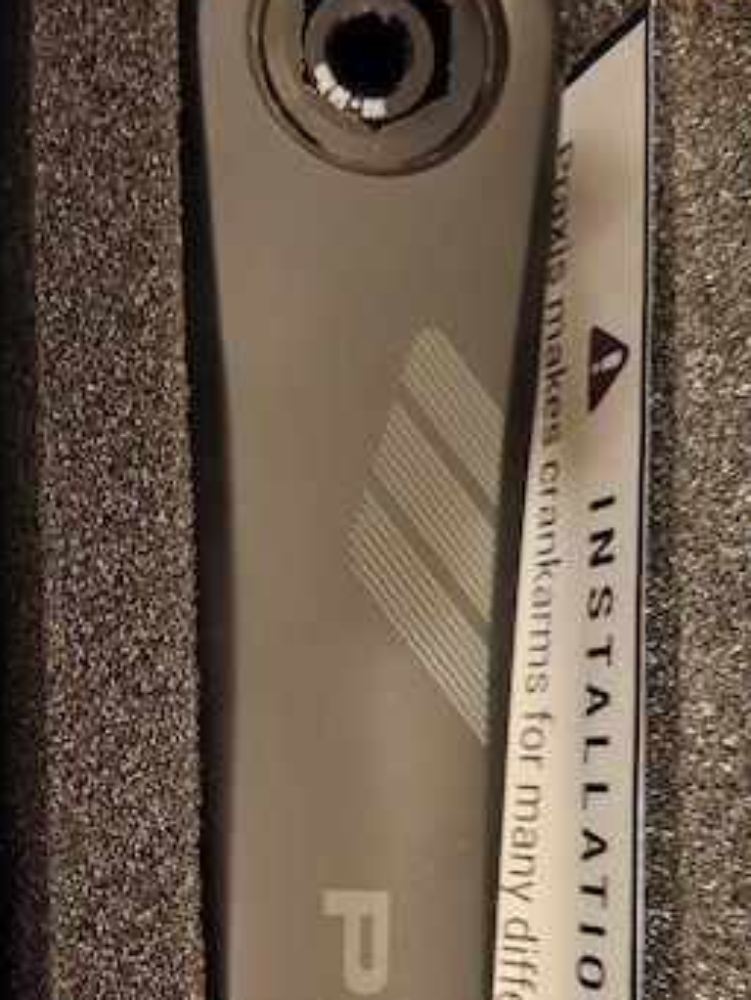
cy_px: 856
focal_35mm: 54
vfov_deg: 34.0
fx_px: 1561
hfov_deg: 26.4
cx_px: 117
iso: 800
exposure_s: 1/24
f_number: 1.8
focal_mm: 5.4
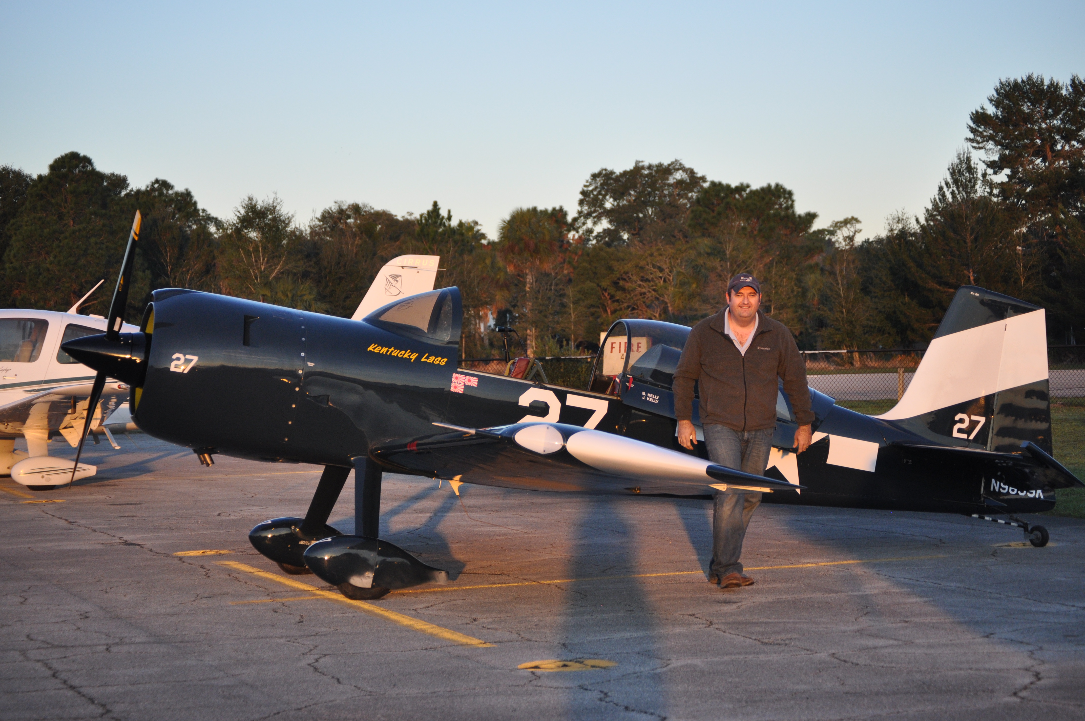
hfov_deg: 24.6
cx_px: 542
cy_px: 360
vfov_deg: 16.5
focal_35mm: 82
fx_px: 2483
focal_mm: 55
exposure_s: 1/1000
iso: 560
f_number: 4
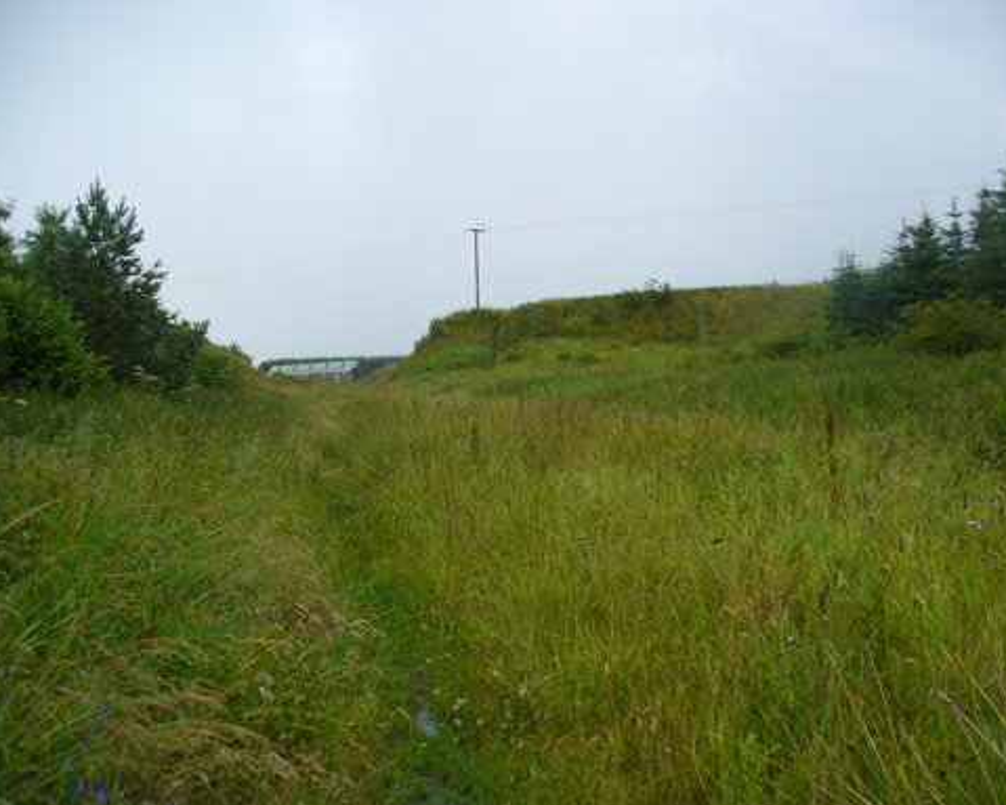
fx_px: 1161
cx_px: 532
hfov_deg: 46.8
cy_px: 406
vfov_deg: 38.2
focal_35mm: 39
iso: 80
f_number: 2.8
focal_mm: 6.1
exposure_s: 1/200
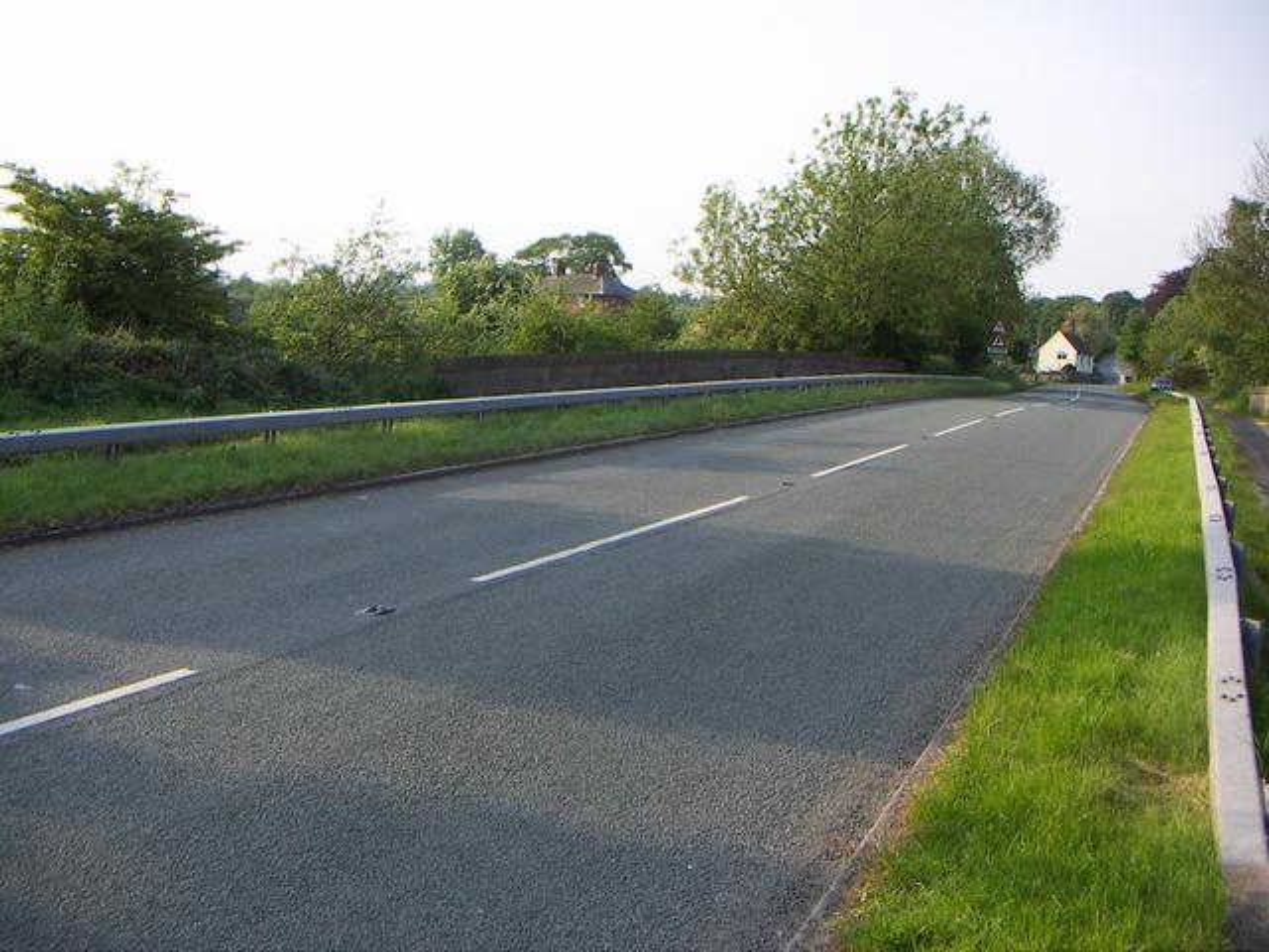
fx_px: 1320
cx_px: 634
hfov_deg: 51.4
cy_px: 476
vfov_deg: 39.7
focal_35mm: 36
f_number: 2.8
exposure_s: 1/400
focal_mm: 4.7
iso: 50
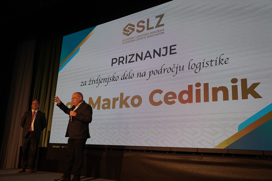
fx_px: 249
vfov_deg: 40.0
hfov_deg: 57.2
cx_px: 136
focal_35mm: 33
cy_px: 90
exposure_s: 1/160
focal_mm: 33
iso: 1250
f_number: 4
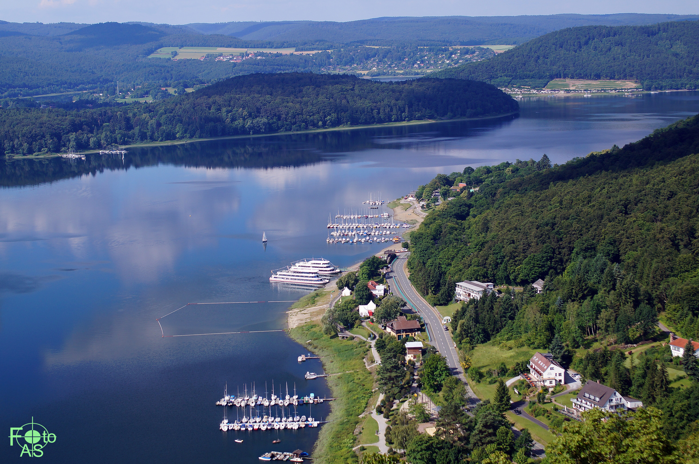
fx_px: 1300
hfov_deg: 30.1
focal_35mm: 67
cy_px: 232
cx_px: 350
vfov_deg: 20.3
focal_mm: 45
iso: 100
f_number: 6.3
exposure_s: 1/200
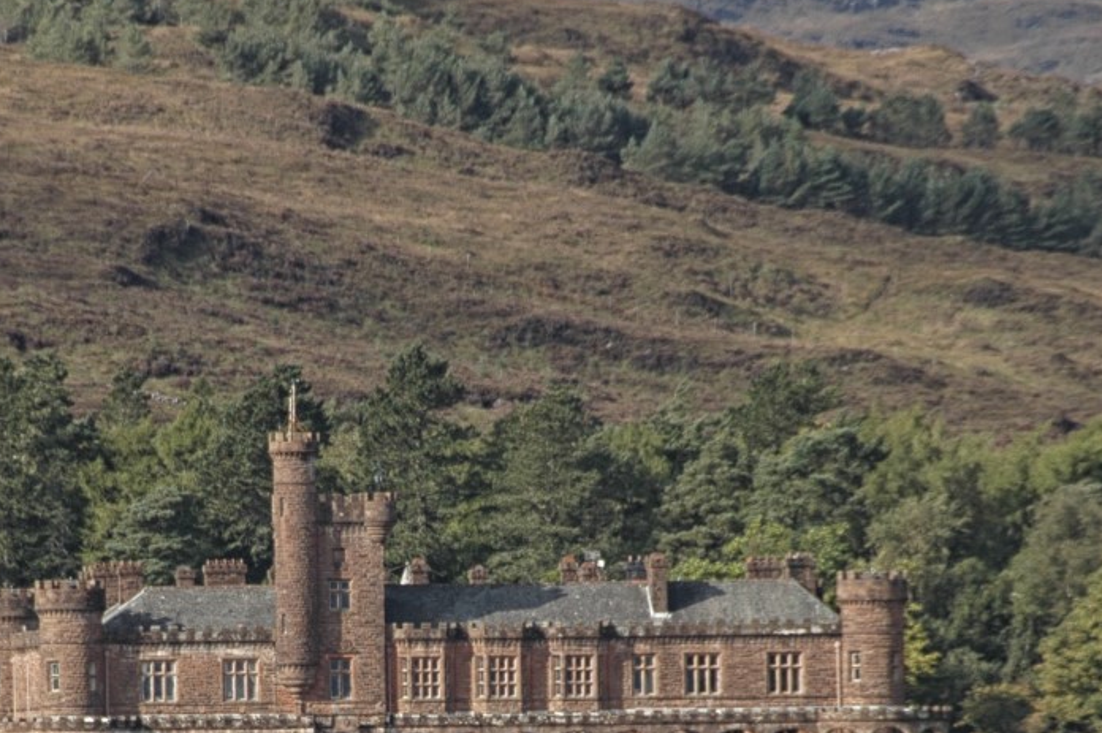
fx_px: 21412
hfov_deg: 2.9
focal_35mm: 700
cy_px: 708
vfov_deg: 2.0
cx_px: 424
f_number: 5.6
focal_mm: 200
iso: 200
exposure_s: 1/500
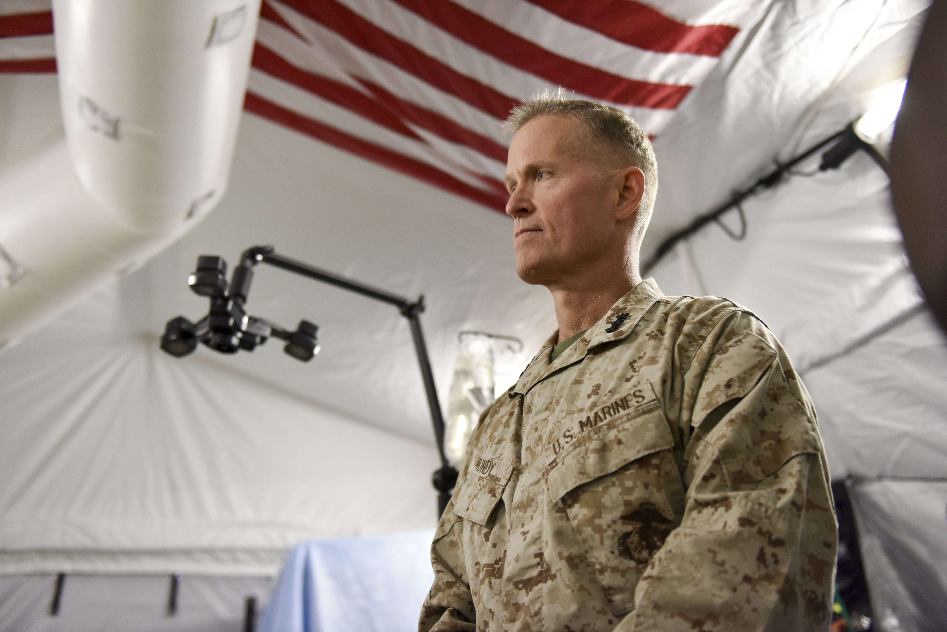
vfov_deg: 35.1
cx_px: 474
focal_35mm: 38
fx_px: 1000
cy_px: 316
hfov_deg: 50.7
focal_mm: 38
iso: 1250
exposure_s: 1/160
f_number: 2.8
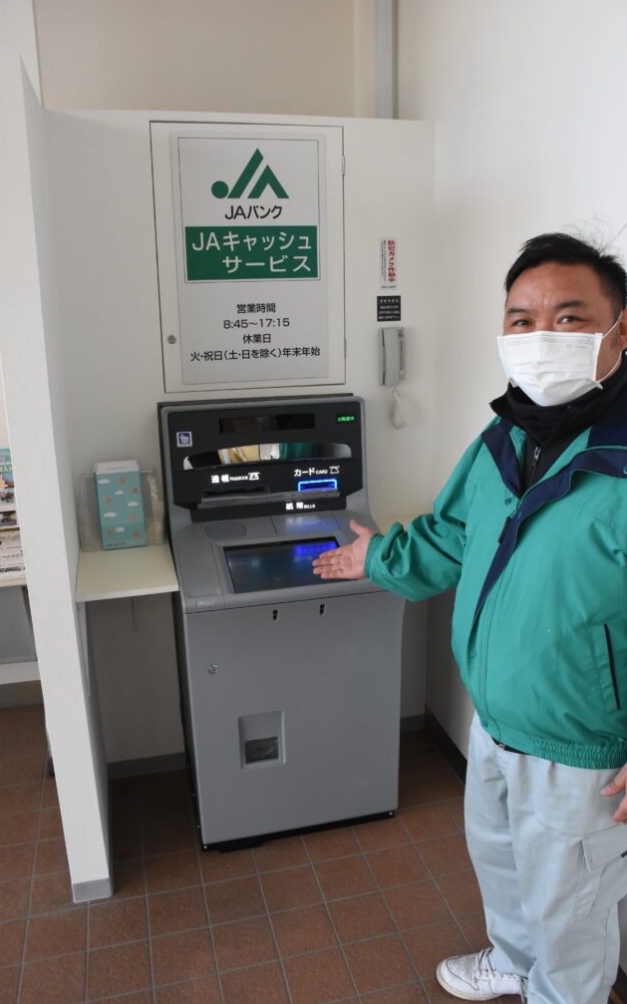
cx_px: 334
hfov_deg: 44.5
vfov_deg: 66.5
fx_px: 766
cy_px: 499
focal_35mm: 28
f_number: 7.1
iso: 1600
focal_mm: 18
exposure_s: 1/200
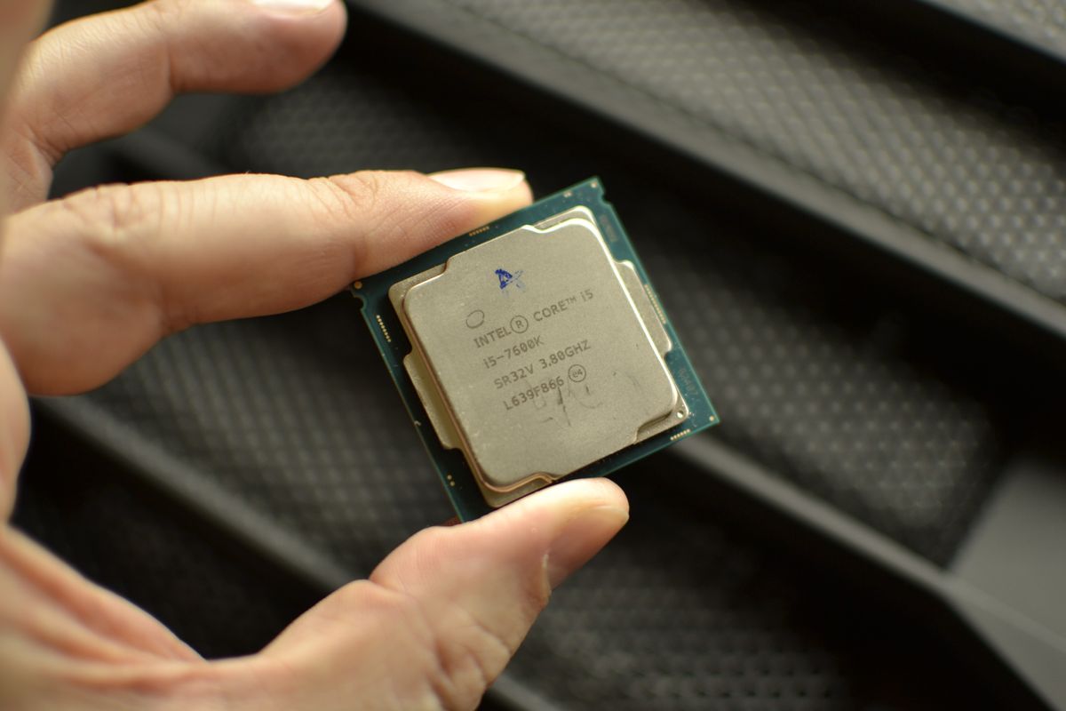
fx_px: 1554
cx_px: 533
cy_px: 356
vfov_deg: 25.8
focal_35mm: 52
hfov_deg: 37.9
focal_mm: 35
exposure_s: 1/50
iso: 100
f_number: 1.8
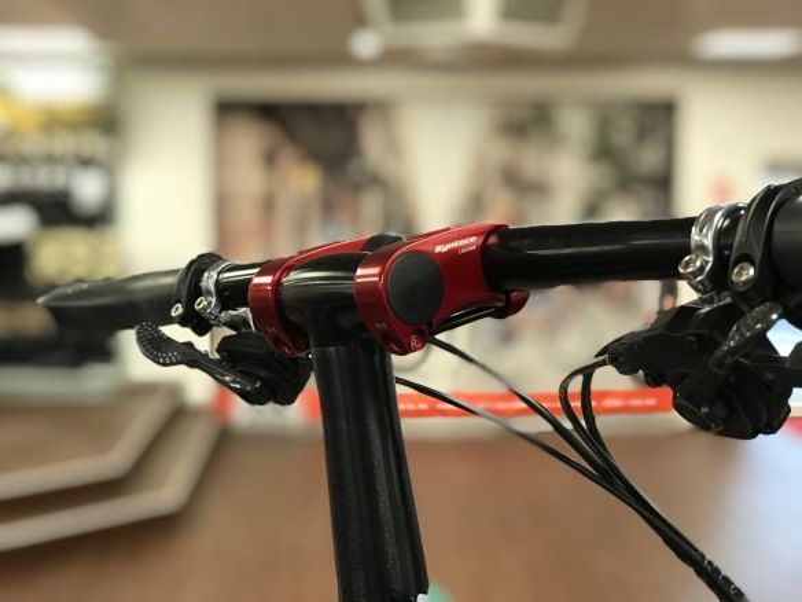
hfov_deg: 33.8
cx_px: 401
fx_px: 1321
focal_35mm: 57
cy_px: 301
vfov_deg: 25.7
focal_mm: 6.6
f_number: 2.8
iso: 160
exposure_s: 1/50
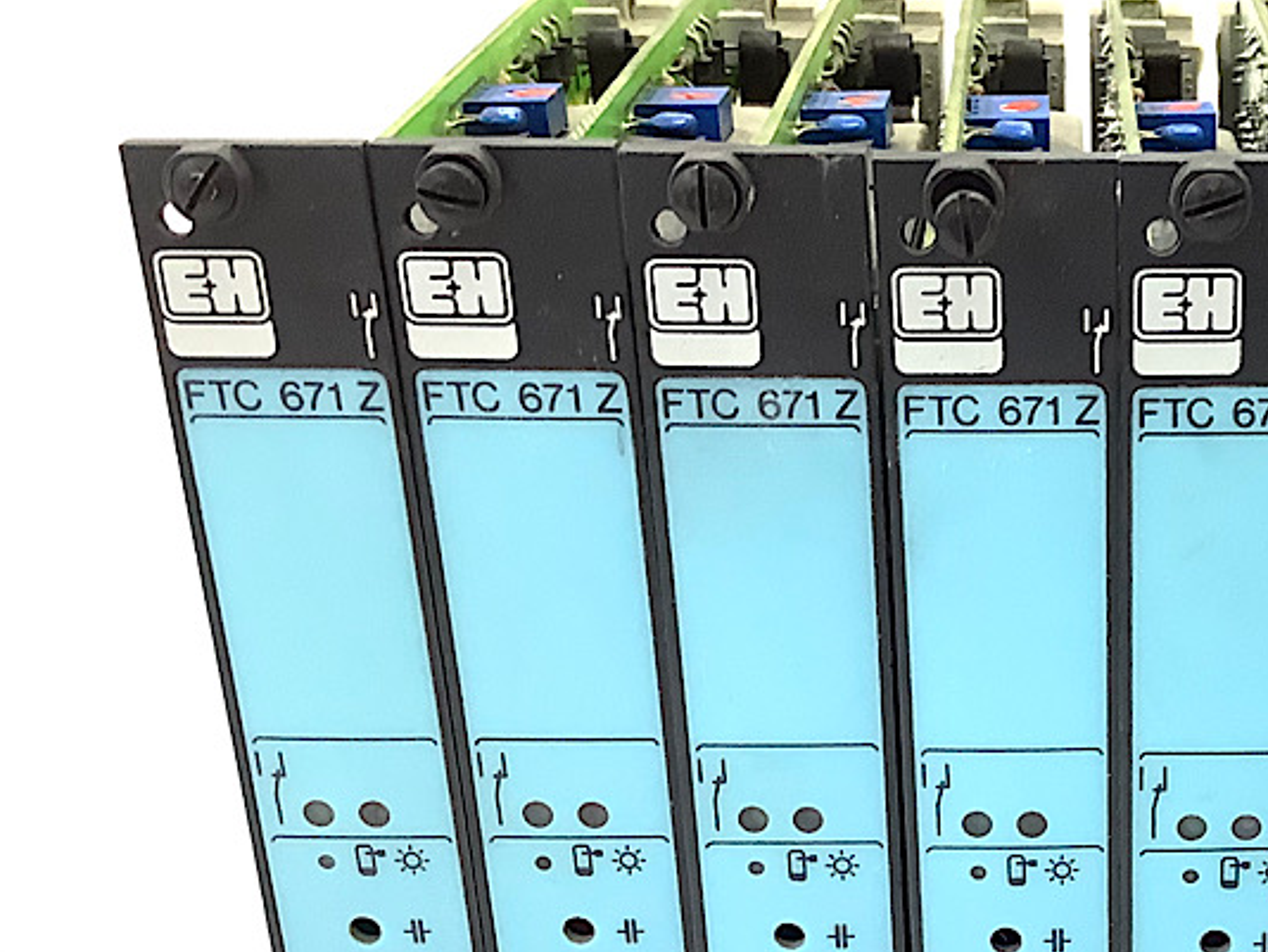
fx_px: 2529
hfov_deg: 27.1
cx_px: 1169
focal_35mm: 69
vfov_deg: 20.8
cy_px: 878
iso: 160
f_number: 2.4
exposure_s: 1/50
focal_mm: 3.3
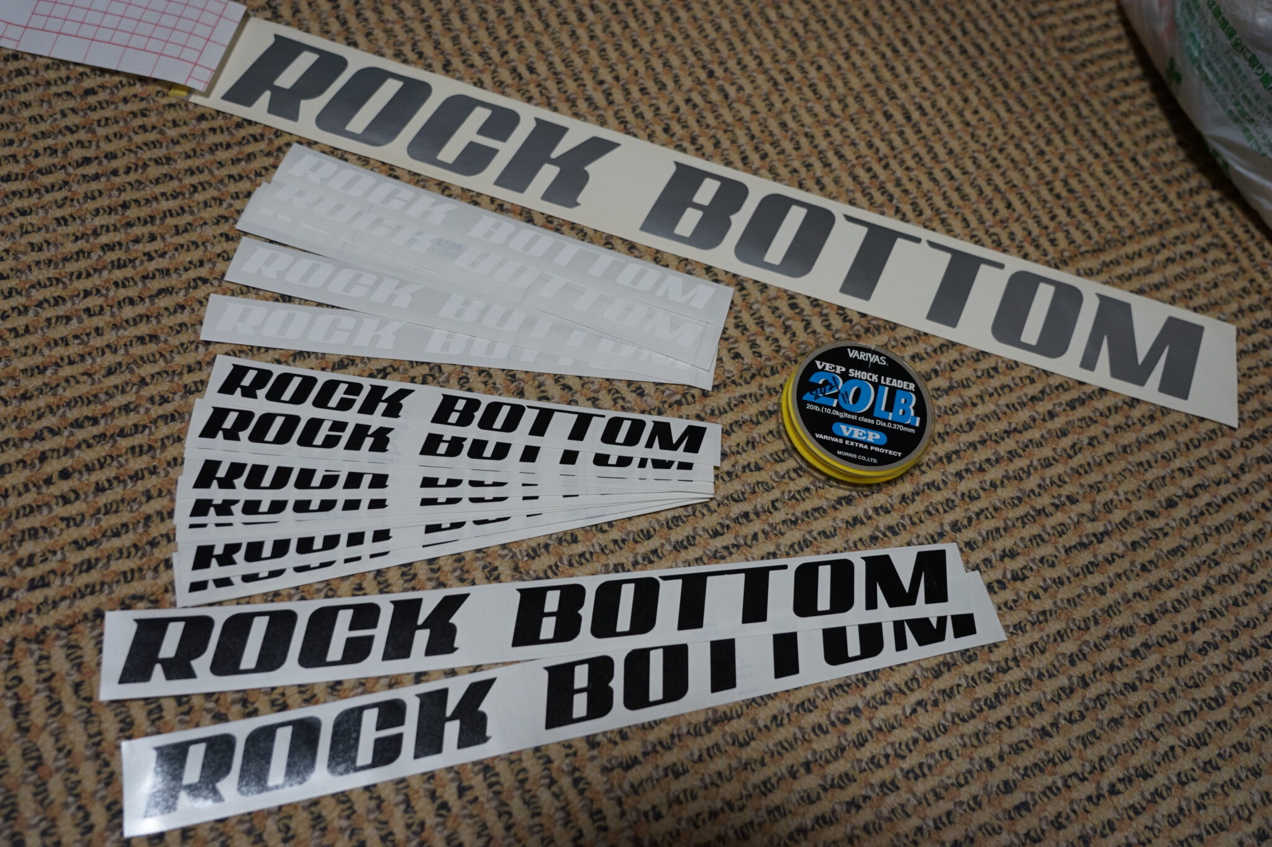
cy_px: 424
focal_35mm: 30
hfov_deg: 61.9
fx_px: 1060
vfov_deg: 43.6
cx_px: 636
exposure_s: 1/160
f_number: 4
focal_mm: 30
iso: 1600
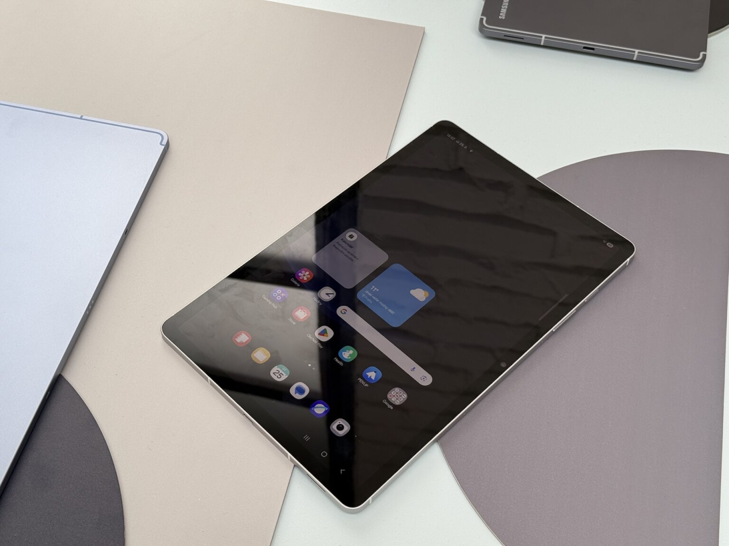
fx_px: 1011
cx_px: 364
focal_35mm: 48
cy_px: 273
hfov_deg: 39.7
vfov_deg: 30.3
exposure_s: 1/182
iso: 64
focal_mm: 6.76
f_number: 1.78
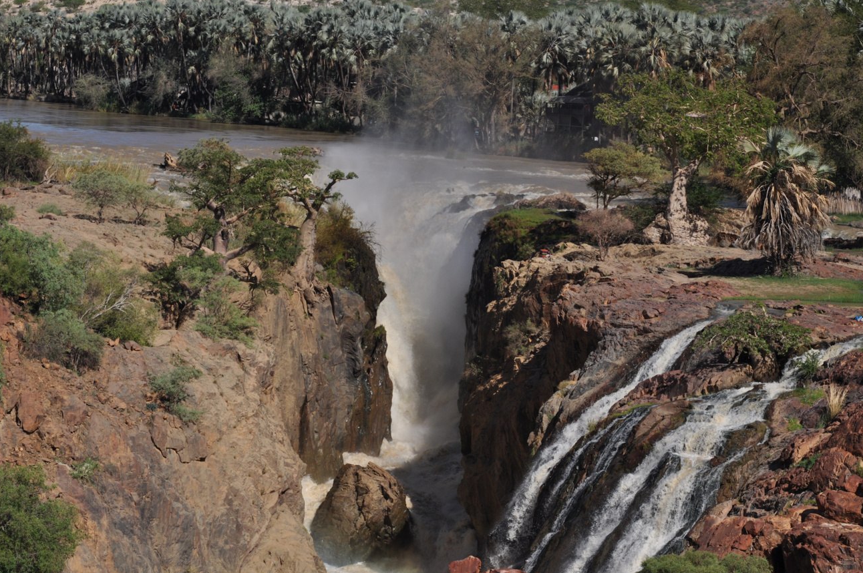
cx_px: 337
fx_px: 2801
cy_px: 313
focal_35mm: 117
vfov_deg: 11.7
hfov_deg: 17.5
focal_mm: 62
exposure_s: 1/1250
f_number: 9
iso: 200
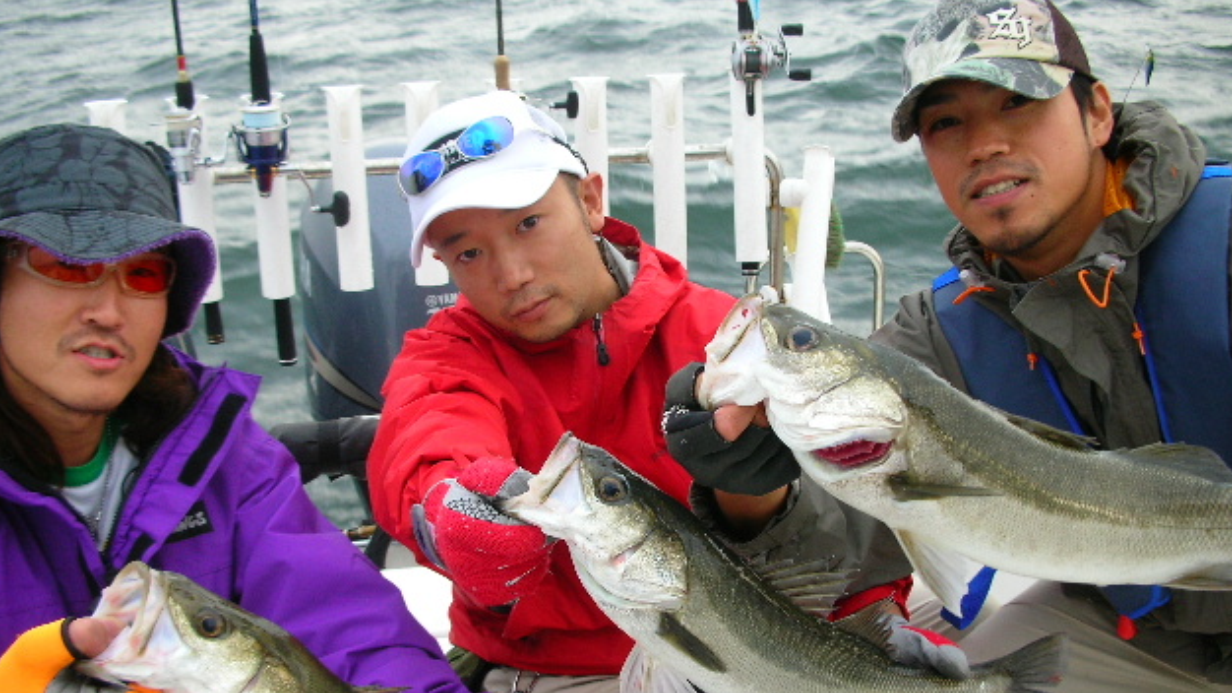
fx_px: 1274
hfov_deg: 51.6
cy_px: 419
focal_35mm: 39
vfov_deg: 30.3
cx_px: 626
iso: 50
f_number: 3
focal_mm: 5.8
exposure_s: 1/49
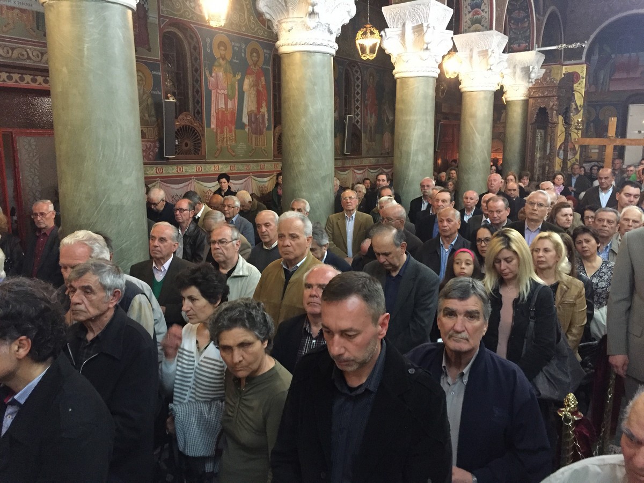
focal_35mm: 29
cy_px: 242
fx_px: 540
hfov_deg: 61.7
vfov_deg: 48.2
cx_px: 322
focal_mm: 4.15
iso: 500
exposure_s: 1/17
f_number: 2.2
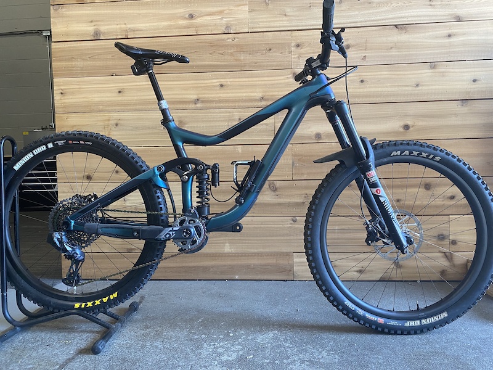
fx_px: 370
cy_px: 185
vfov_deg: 53.1
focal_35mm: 26
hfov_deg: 67.3
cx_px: 246
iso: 125
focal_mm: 4.25
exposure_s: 1/73
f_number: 1.8
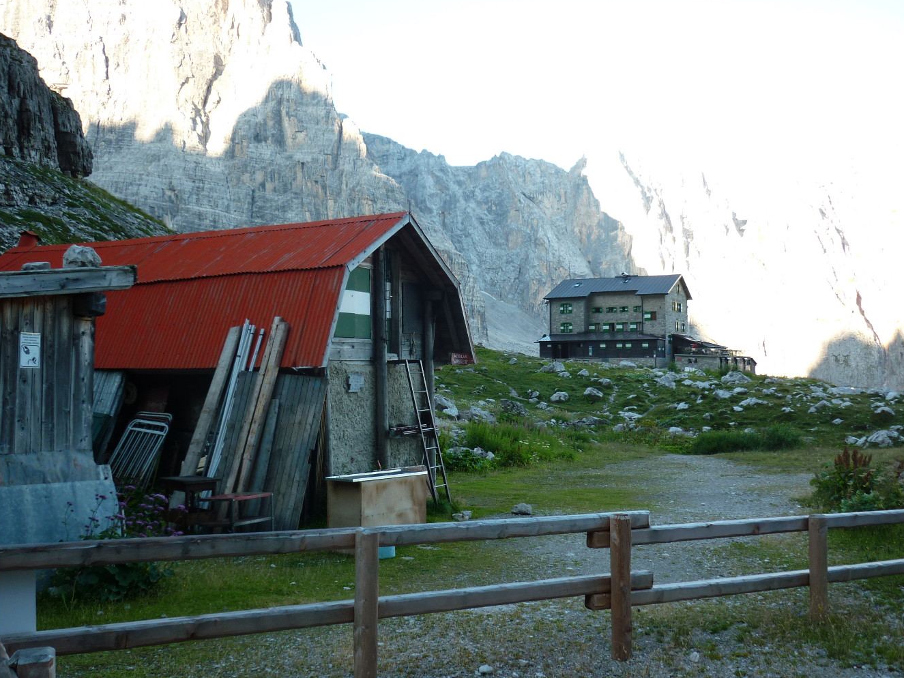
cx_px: 460
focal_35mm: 34
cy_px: 340
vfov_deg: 41.8
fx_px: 888
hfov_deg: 54.0
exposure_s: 1/100
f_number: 2.8
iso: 80
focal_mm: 5.5
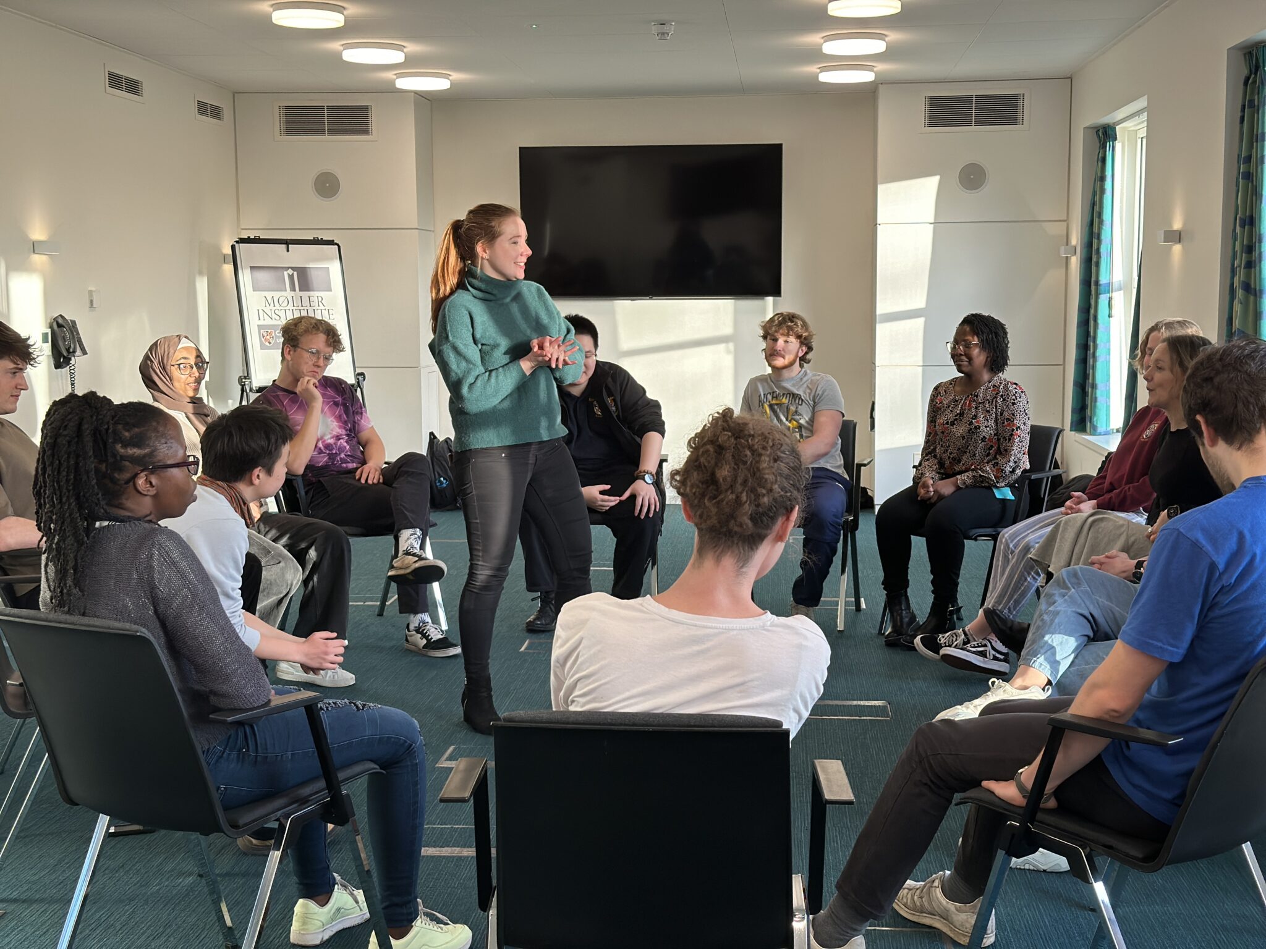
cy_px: 474
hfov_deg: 39.7
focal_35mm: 48
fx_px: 1755
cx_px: 633
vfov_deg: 30.3
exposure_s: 1/166
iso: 100
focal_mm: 6.86
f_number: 1.78
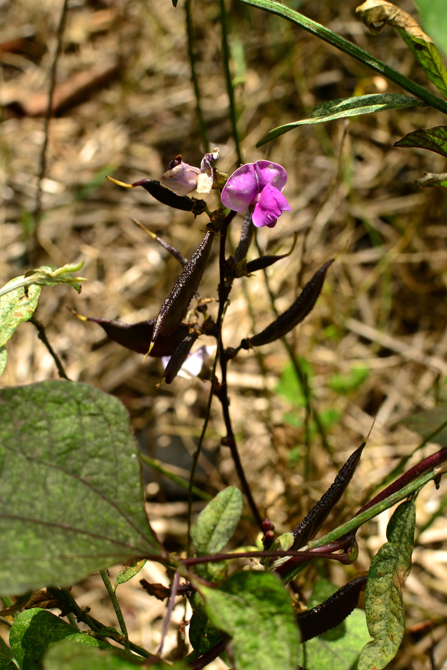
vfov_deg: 37.9
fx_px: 978
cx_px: 224
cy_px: 335
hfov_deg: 25.8
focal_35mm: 52
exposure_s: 1/250
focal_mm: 35
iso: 200
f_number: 8
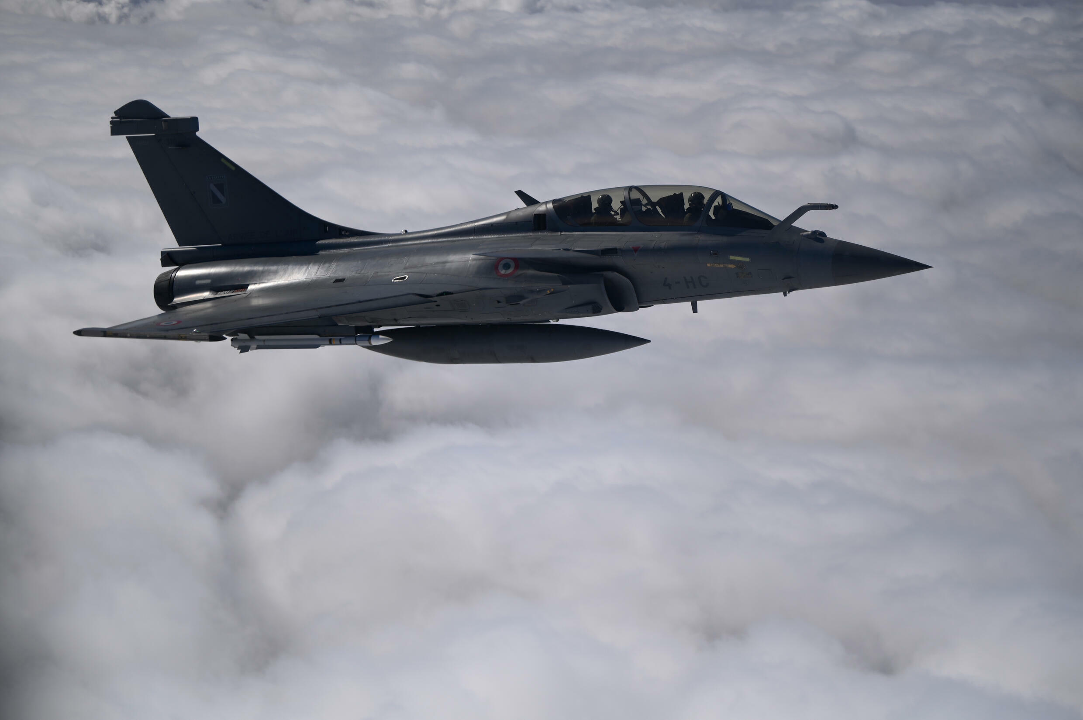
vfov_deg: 14.5
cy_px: 360
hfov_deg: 21.7
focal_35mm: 94
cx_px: 542
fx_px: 2826
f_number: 2.8
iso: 50
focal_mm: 94
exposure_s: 1/5000
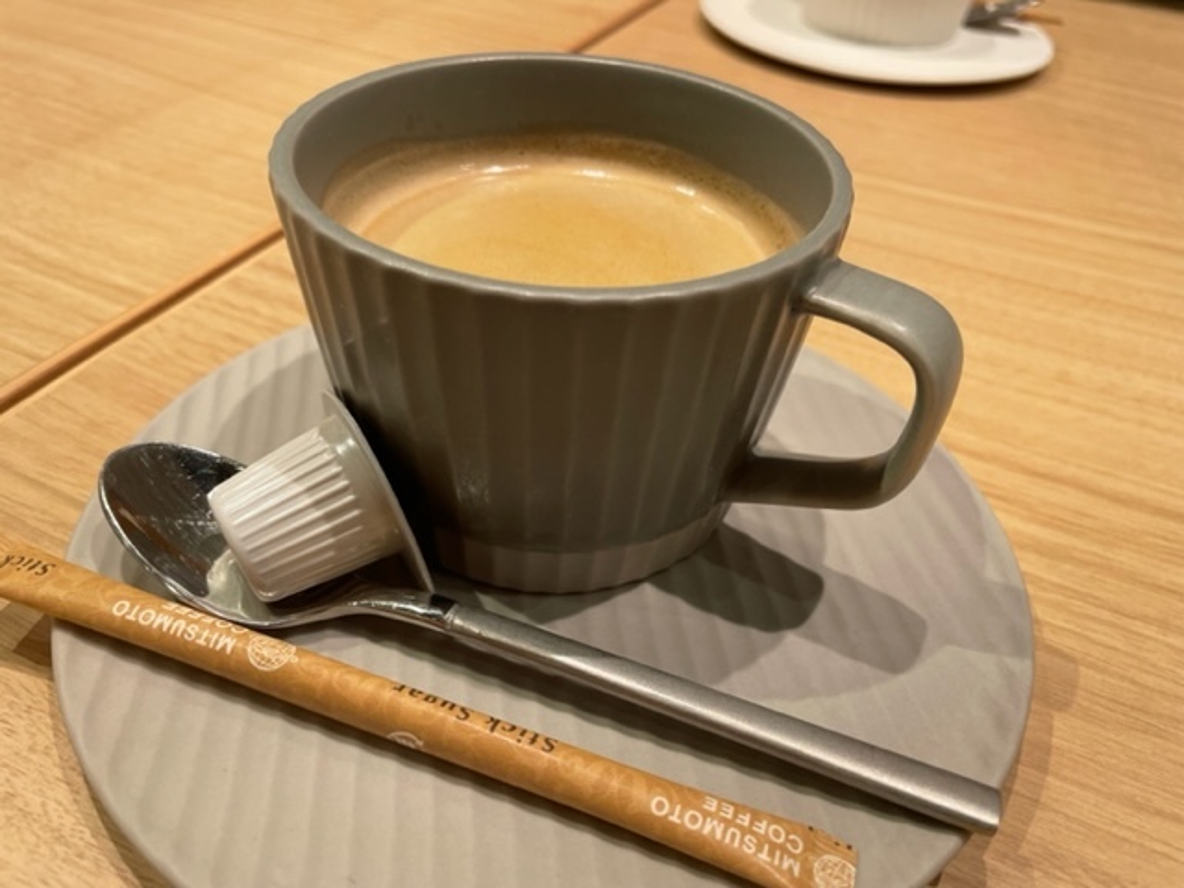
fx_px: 889
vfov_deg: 53.1
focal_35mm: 26
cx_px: 592
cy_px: 444
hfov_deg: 67.3
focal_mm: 4.2
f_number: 1.6
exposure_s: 1/120
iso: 100
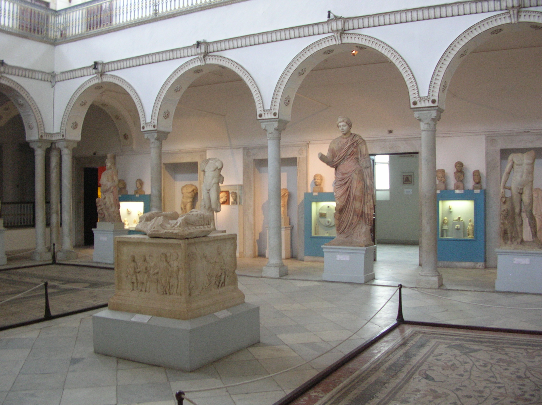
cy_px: 202
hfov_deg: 52.7
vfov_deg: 40.6
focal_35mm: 35
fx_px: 548
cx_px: 271
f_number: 2.8
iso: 133
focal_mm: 5.8
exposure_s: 1/4.2
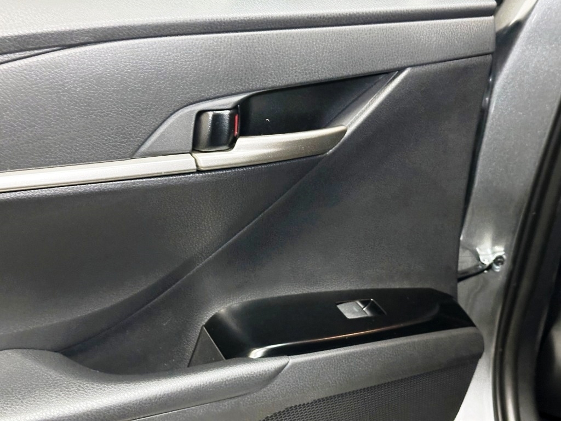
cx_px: 280
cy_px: 210
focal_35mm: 48
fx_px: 778
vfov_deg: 30.3
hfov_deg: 39.7
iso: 640
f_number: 1.78
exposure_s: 1/24
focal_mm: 6.86
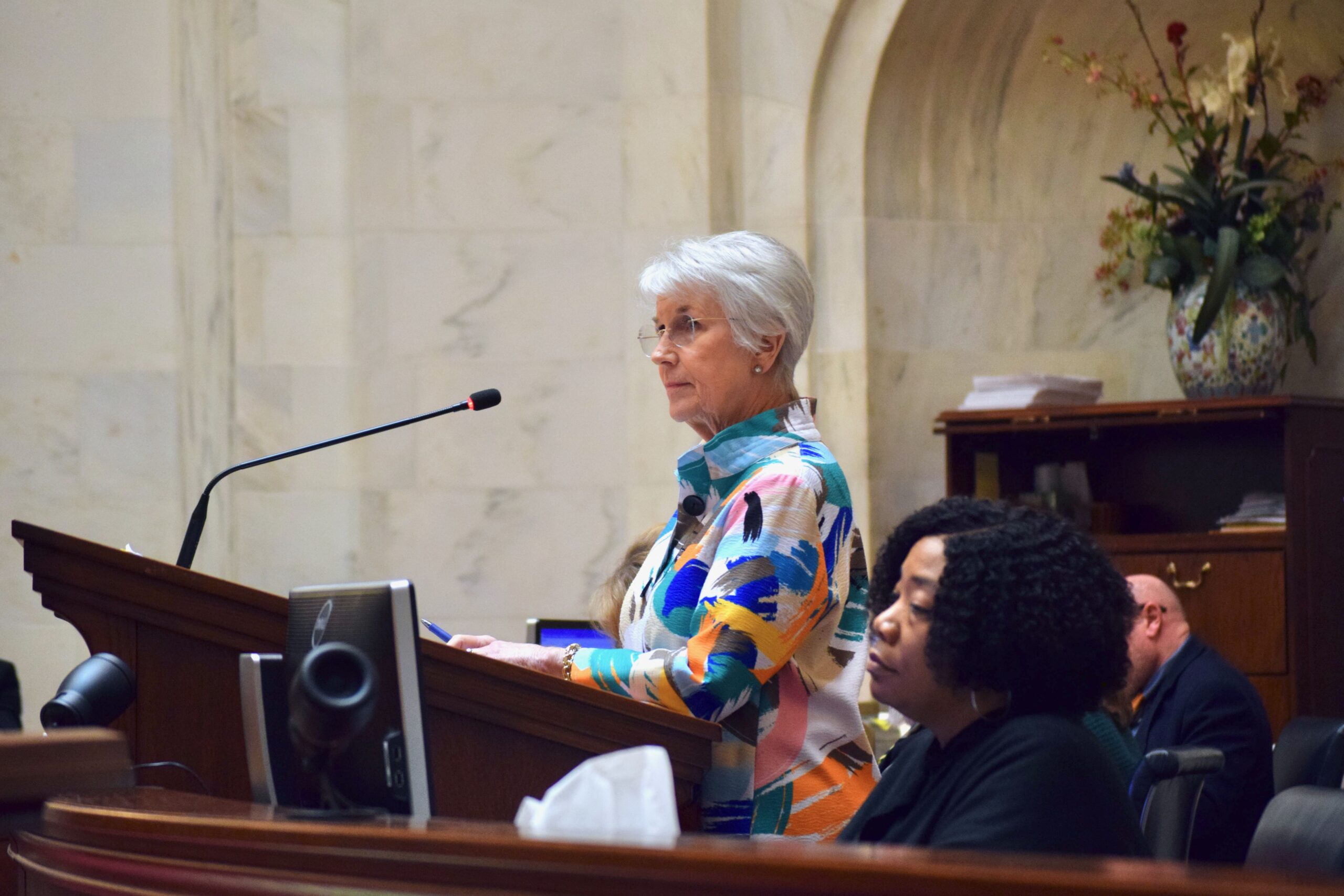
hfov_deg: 17.1
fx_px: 4480
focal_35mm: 120
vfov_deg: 11.4
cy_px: 448
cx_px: 672
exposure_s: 1/125
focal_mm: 80
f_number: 4.2
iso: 1800
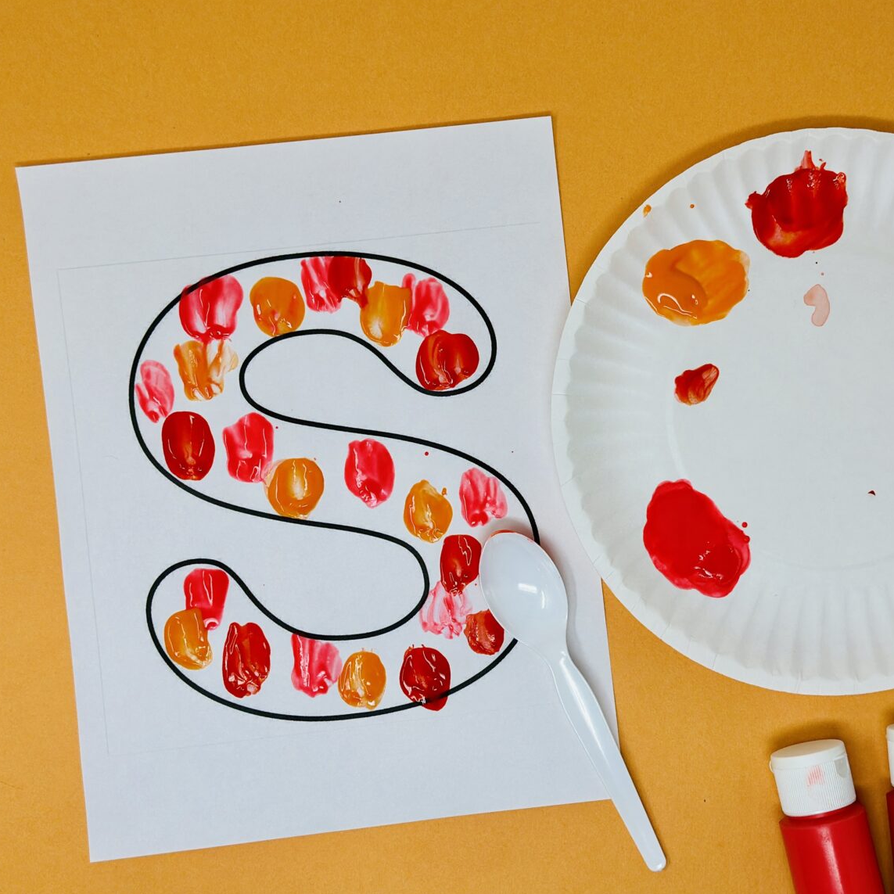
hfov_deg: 29.9
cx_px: 565
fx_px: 1665
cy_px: 447
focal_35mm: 57
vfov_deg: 30.0
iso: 80
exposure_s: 1/555
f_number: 1.78
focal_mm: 6.86
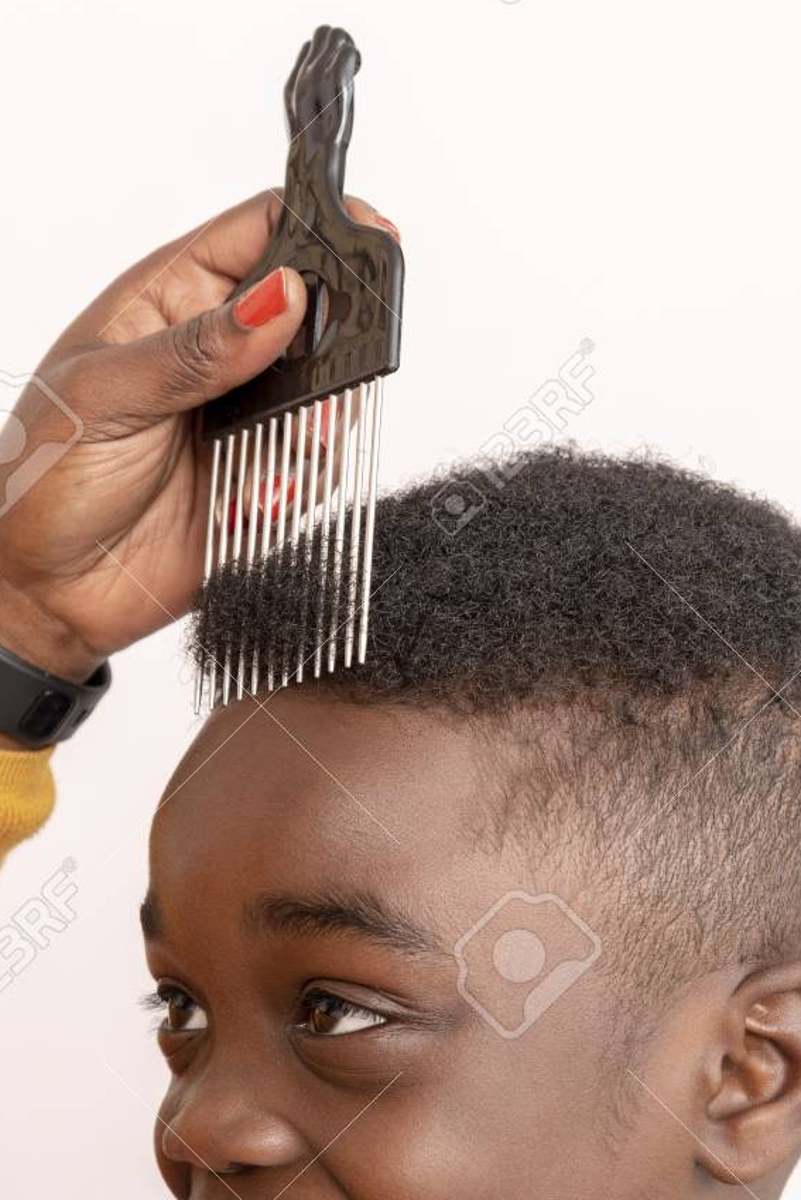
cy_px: 695
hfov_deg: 10.6
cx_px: 470
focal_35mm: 130
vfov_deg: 15.8
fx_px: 4337
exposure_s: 1/125
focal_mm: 85
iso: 250
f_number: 6.3
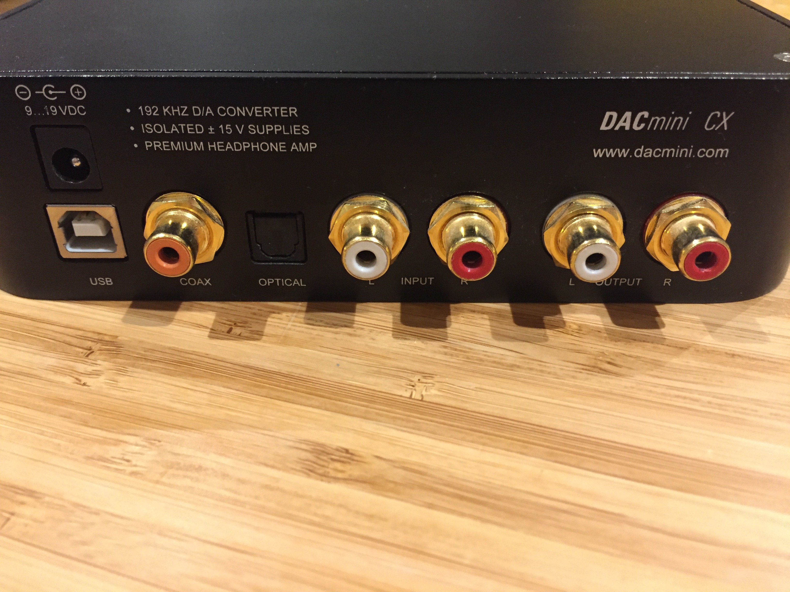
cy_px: 296
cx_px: 395
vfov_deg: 48.2
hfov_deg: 61.7
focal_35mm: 29
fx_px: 662
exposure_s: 1/17
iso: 250
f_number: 2.2
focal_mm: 4.15
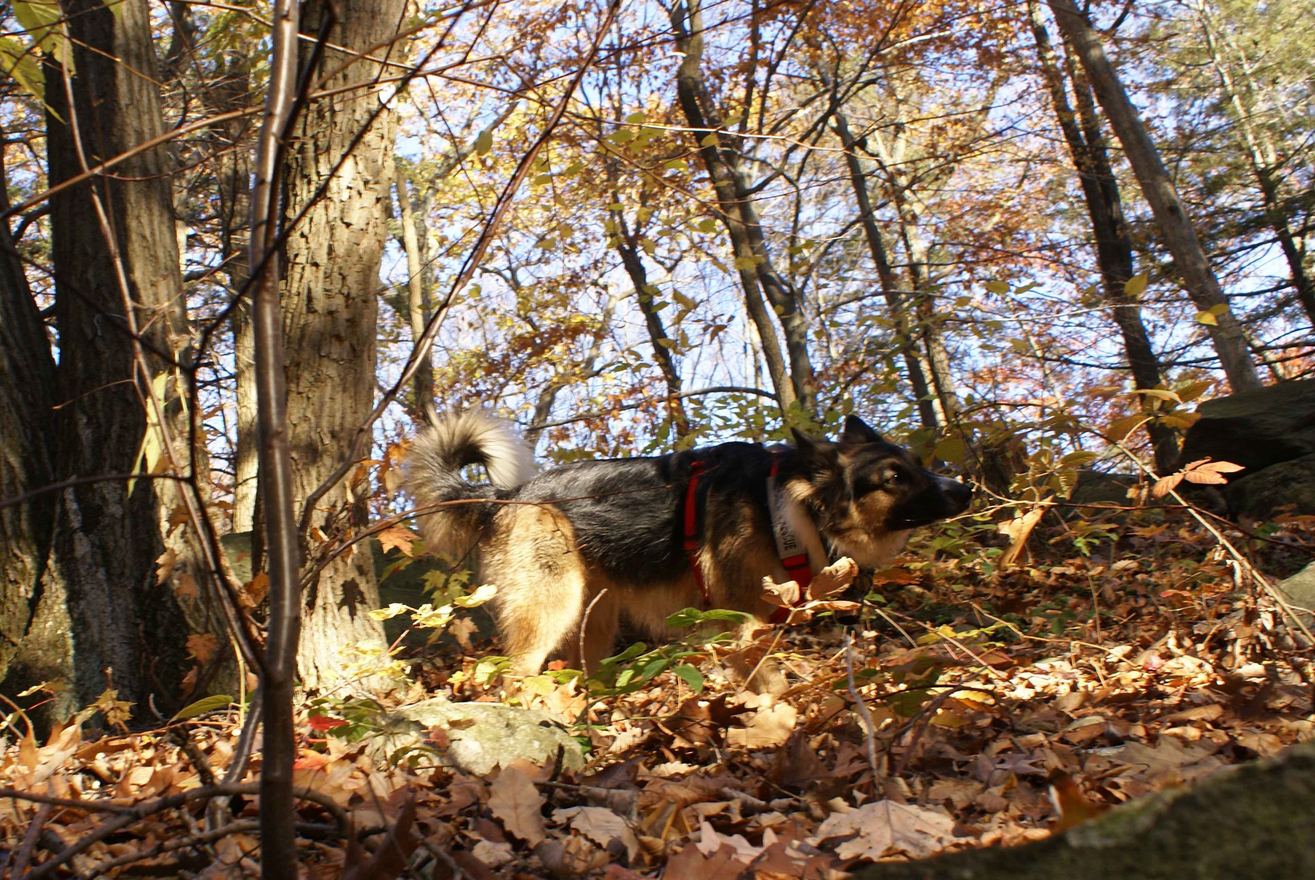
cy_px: 440
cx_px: 658
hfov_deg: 67.3
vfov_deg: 48.0
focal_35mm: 27
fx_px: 987
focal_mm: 18
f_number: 6.3
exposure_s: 1/60
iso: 100
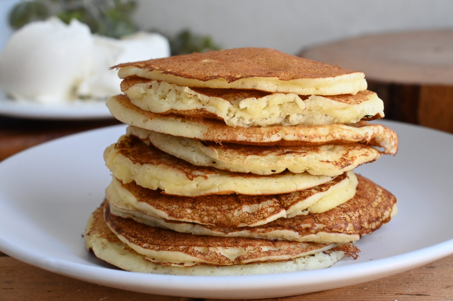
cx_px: 226
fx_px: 805
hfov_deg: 31.4
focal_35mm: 64
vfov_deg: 21.2
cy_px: 150
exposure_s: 1/30
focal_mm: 43
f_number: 8
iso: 1250
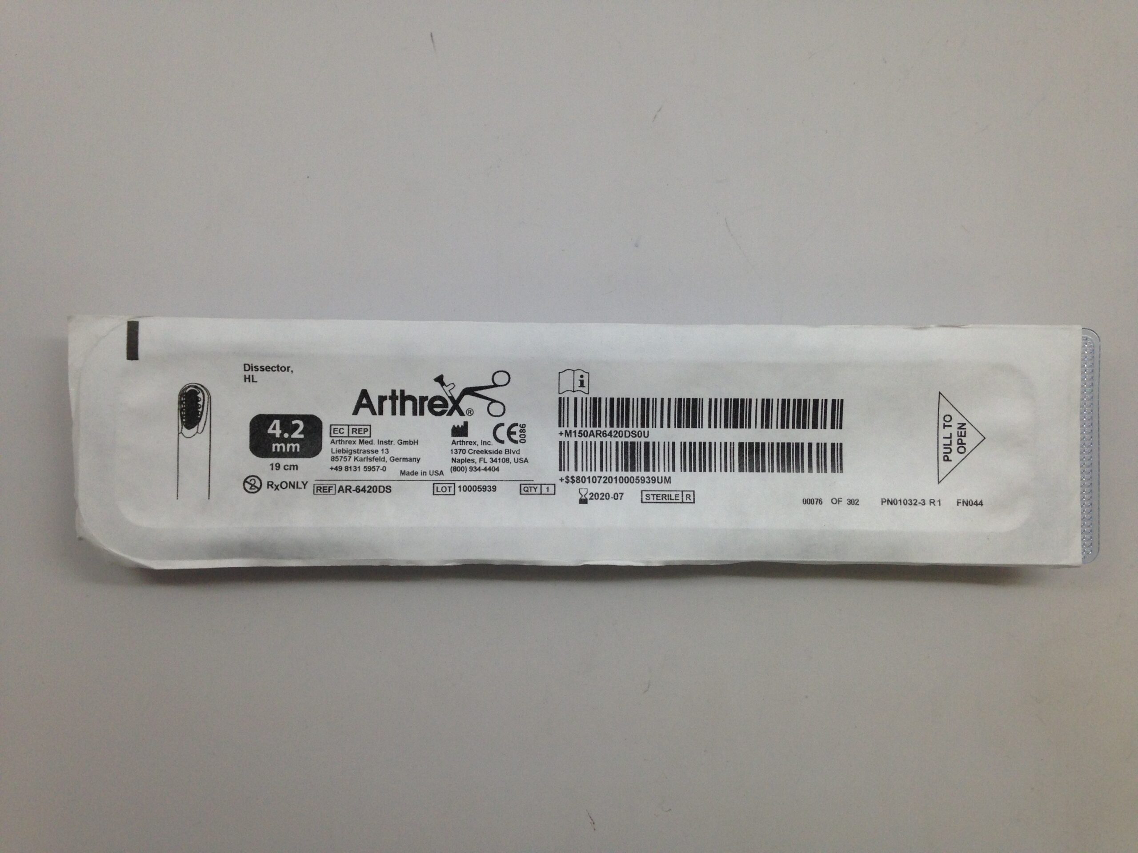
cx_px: 569
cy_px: 426
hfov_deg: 55.4
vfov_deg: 42.9
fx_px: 1085
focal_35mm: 33
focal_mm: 4.12
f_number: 2.4
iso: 80
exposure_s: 1/120
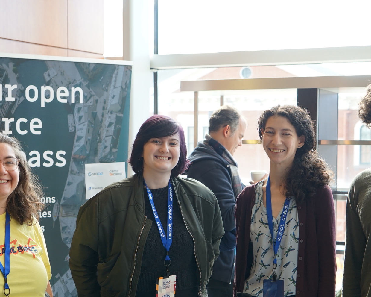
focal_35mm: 68
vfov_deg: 22.4
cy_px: 179
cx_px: 202
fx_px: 747
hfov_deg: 27.9
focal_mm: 39
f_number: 4
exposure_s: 1/160
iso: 500
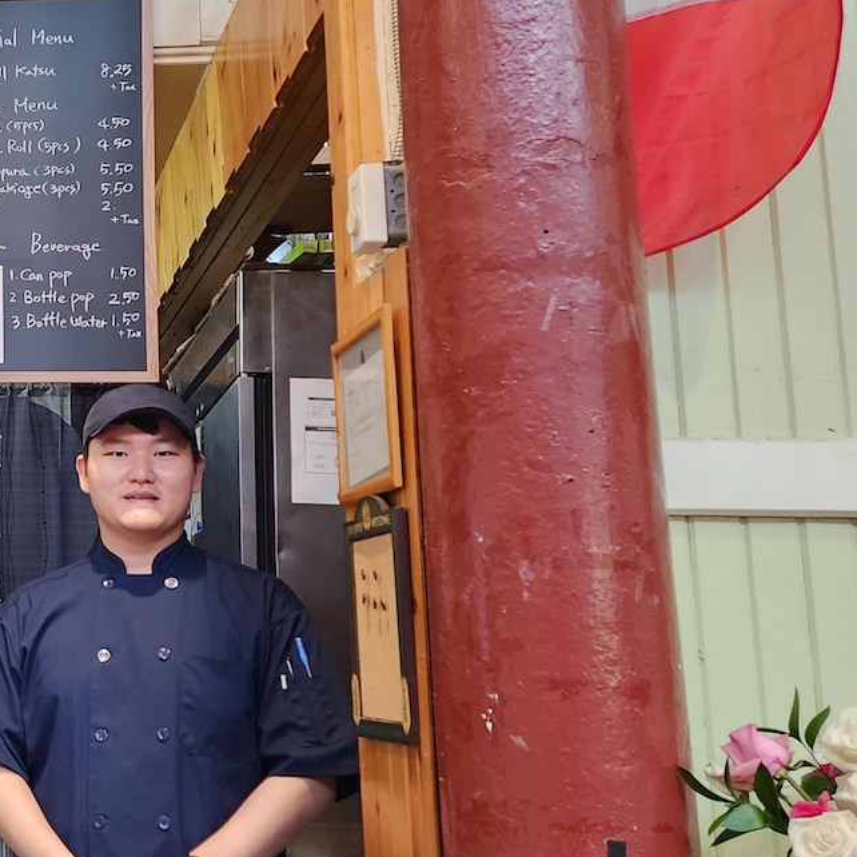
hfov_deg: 26.1
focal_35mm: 57
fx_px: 1597
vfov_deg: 30.0
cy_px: 399
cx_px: -226
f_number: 1.8
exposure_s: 1/120
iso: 400
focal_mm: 6.4
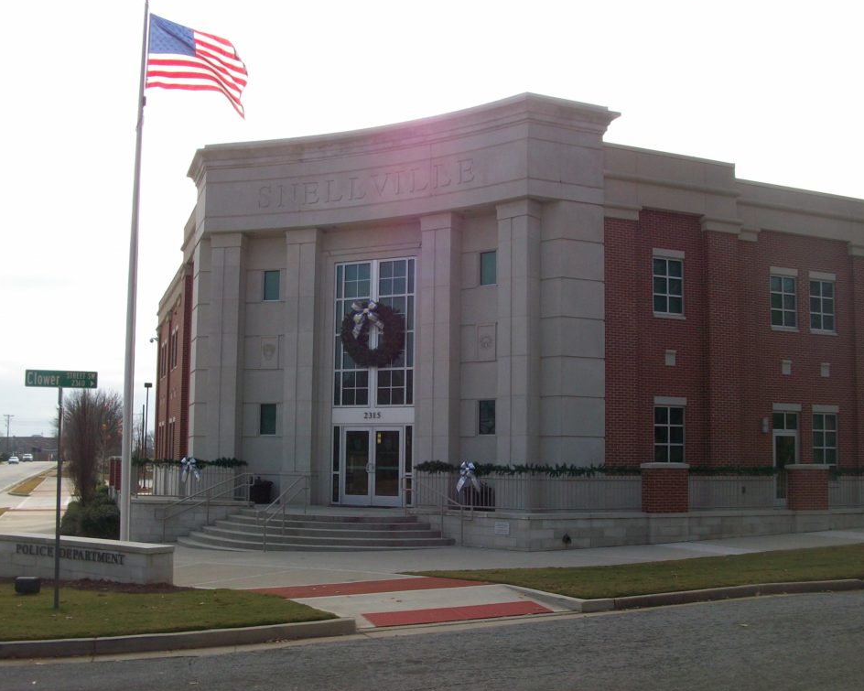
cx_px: 437
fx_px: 920
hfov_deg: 50.3
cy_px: 341
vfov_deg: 41.1
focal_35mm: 36
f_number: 5.5
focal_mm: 5.7
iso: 80
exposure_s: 1/419
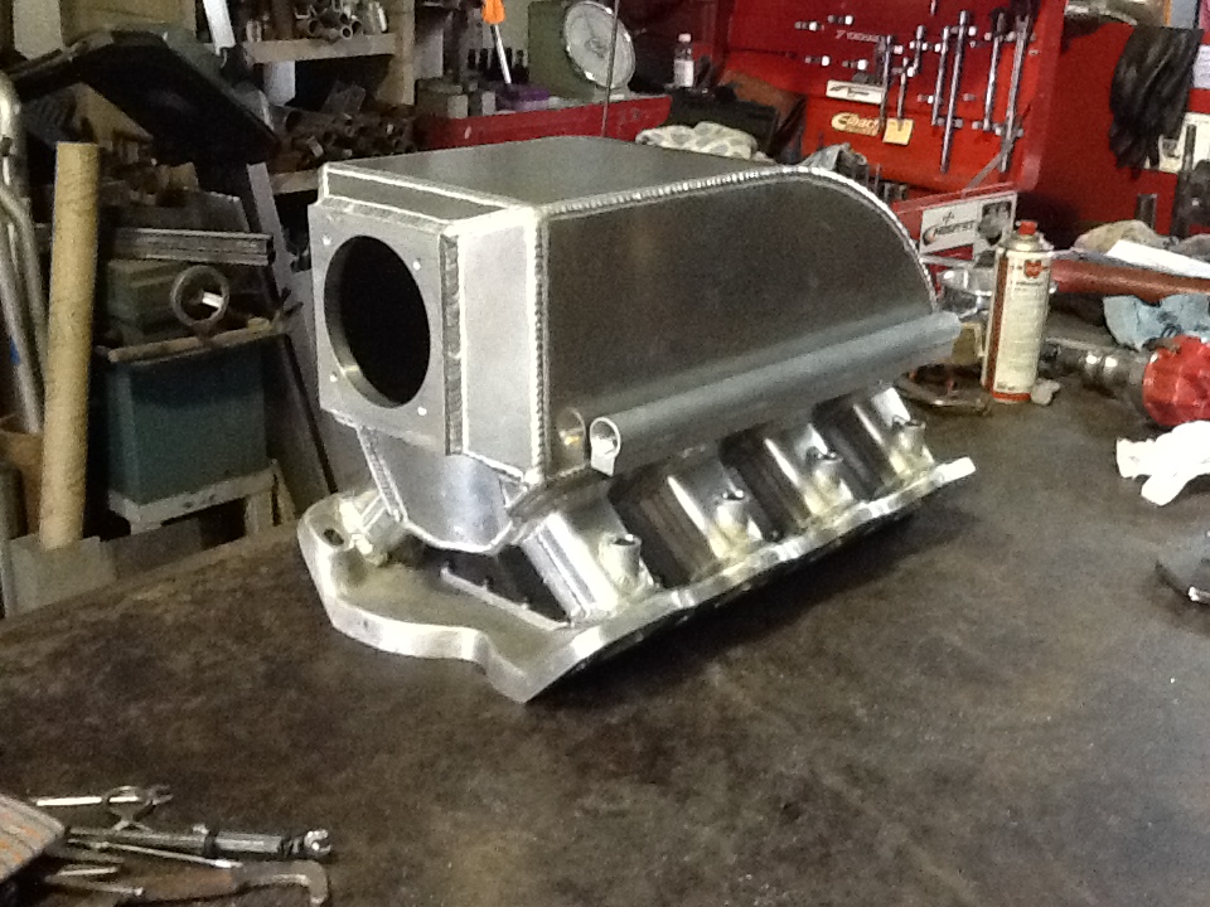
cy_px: 454
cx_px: 605
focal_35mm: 32
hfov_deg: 56.8
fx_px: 1119
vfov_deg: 44.2
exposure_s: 1/20
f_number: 2.4
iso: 400
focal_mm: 2.03
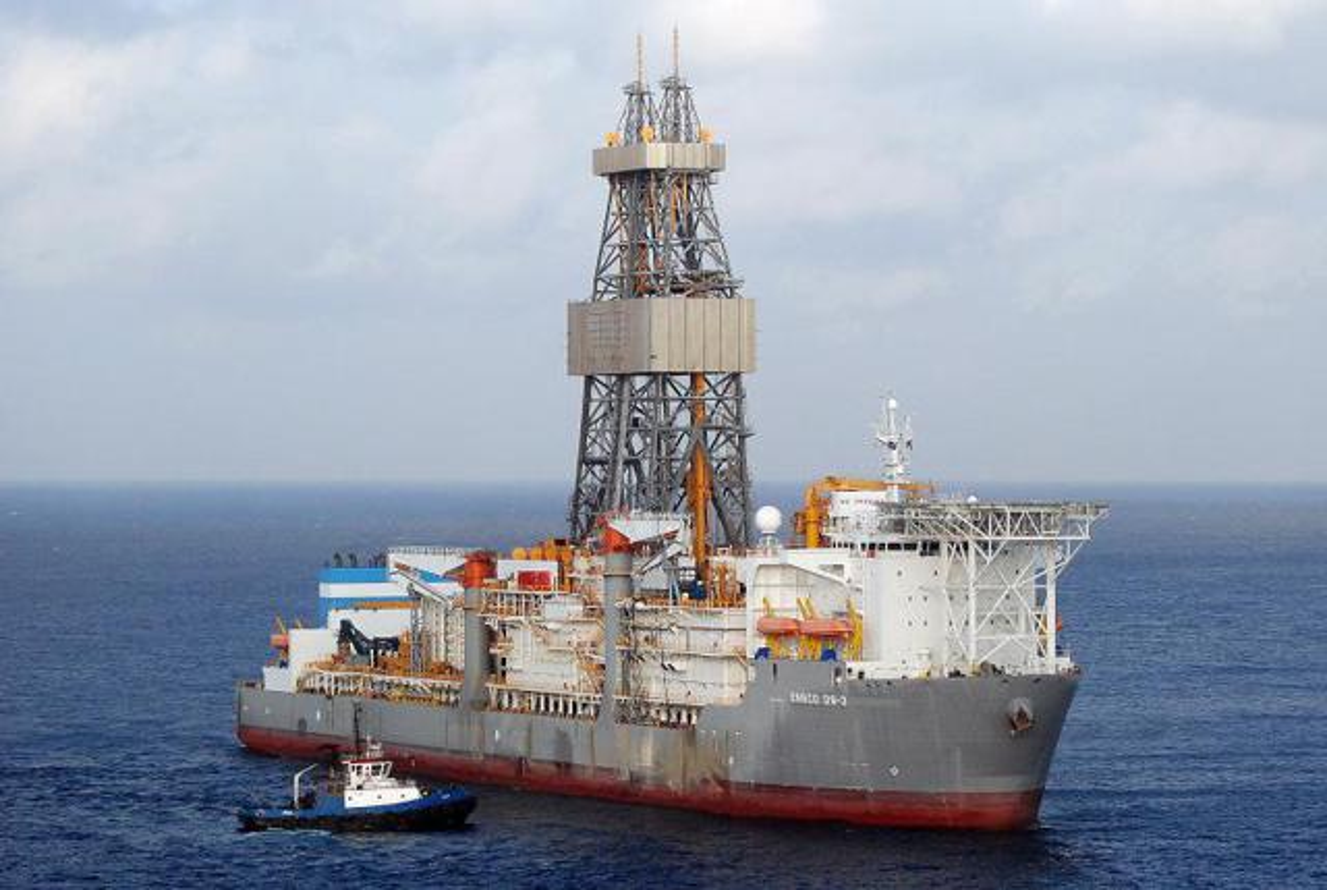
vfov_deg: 10.7
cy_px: 445
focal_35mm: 129
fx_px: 4763
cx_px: 664
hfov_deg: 15.9
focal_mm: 86
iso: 800
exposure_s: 1/4000
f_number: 5
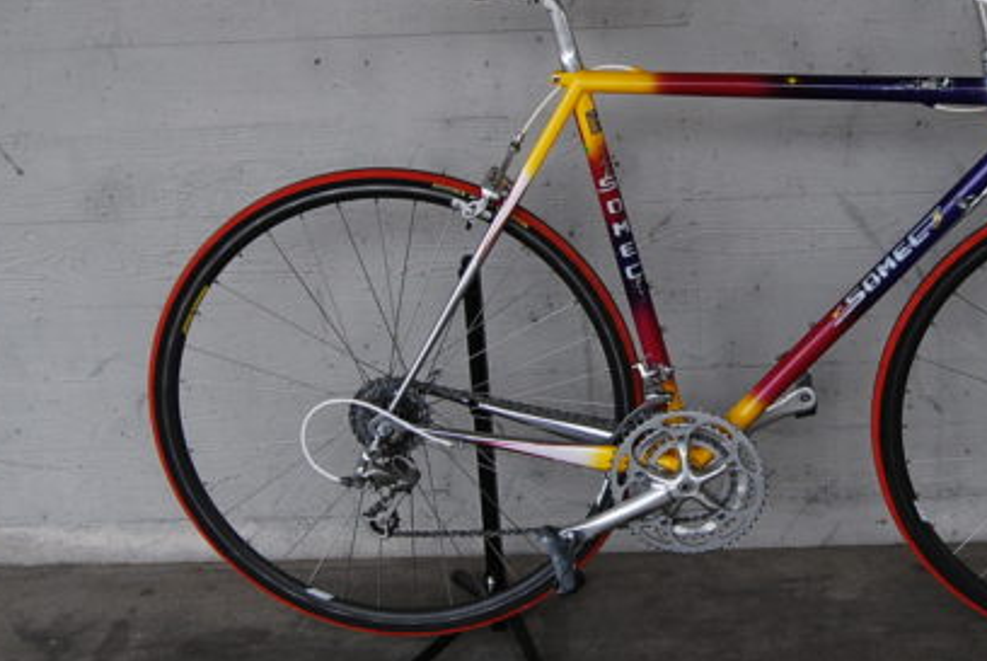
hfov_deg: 30.4
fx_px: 1782
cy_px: 228
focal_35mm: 65
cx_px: 740
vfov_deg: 20.9
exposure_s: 1/125
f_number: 5.6
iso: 200
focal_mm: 23
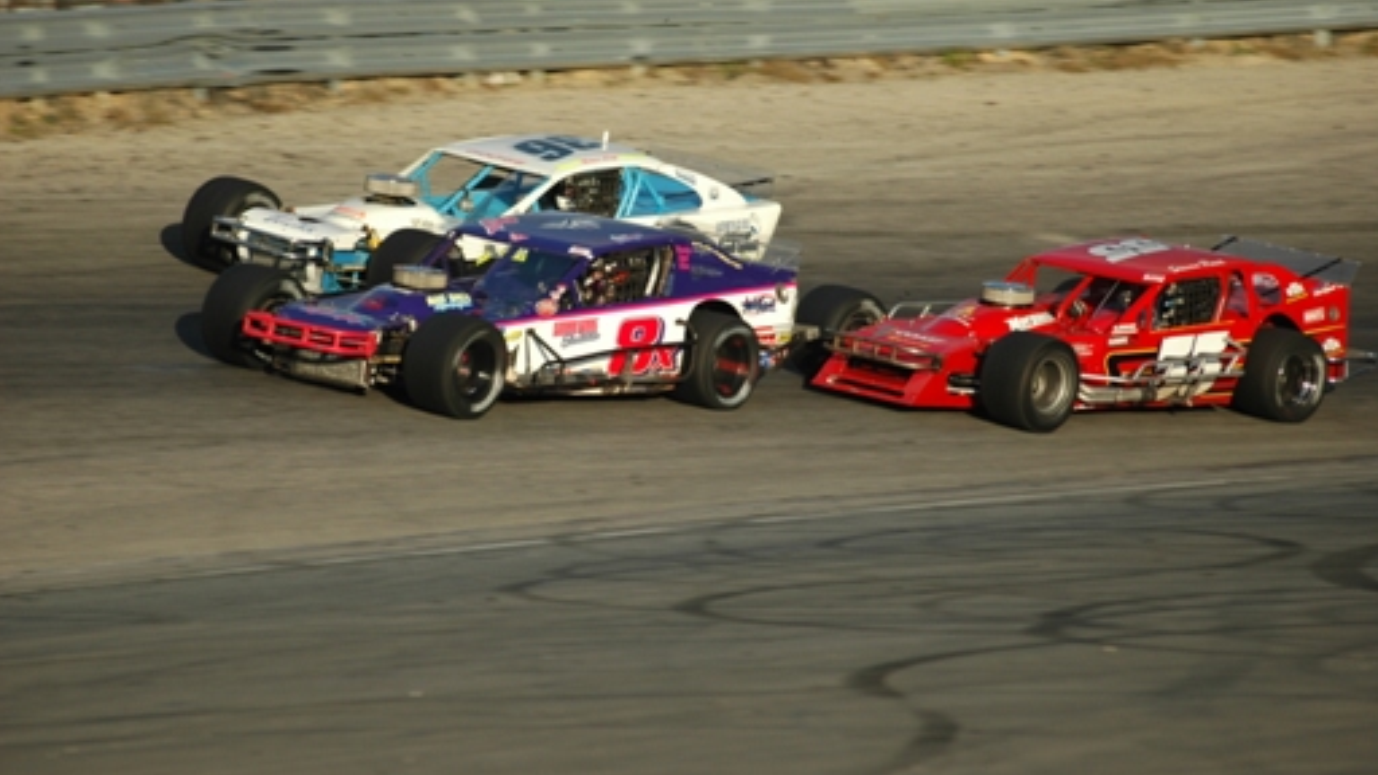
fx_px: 8660
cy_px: 318
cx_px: 688
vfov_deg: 5.1
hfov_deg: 9.1
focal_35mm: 237
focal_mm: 150
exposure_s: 1/250
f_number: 4.5
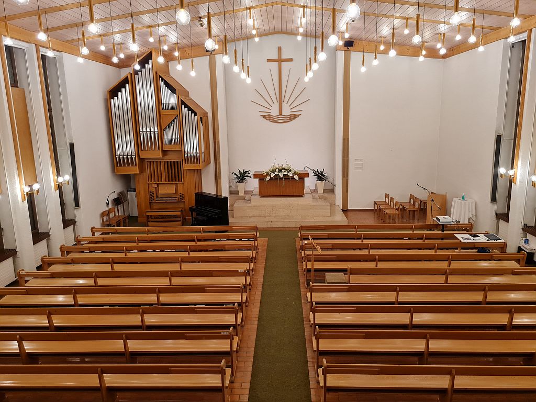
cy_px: 201
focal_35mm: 26
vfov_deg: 53.1
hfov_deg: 67.3
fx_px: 403
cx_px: 268
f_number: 1.8
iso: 250
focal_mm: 5.4
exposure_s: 1/100
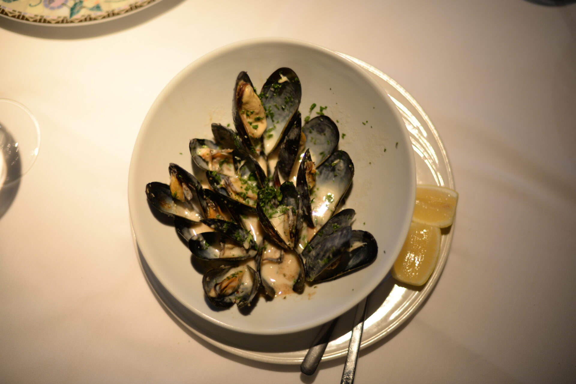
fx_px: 800
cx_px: 288
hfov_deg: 39.6
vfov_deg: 27.0
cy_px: 192
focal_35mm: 50
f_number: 1.4
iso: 500
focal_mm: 50
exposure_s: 1/50
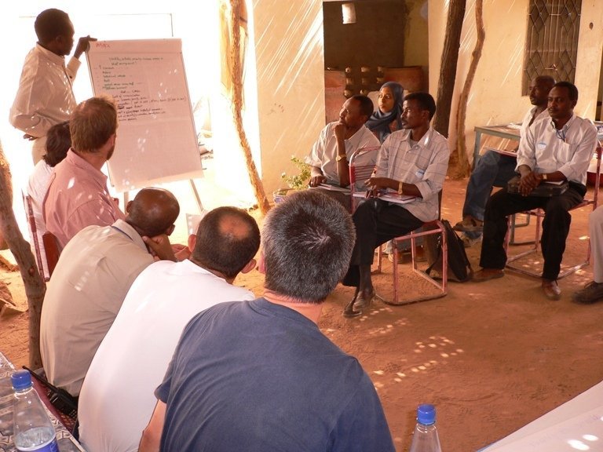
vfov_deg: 40.7
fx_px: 610
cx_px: 302
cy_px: 226
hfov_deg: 52.6
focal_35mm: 35
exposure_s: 1/60
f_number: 2.8
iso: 100
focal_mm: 5.8
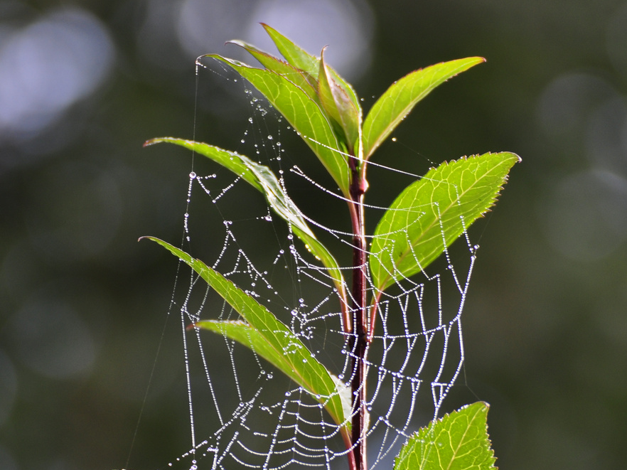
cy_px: 360
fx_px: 7696
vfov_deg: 3.5
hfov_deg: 4.7
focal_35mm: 425
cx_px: 356
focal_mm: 160
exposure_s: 1/125
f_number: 4.8
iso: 200
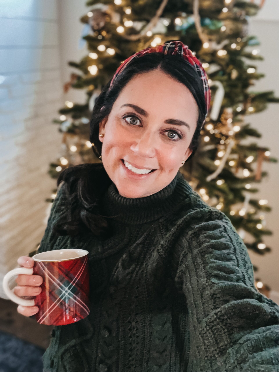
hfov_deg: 46.8
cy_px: 186
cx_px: 140
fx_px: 322
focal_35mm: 30
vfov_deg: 60.0
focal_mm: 2.71
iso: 400
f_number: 2.2
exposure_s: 1/30
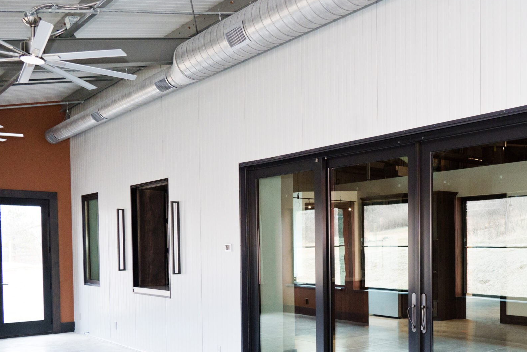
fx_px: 571
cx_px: 363
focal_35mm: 39
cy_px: 271
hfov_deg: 48.5
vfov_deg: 33.5
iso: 400
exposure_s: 1/200
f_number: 4
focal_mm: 24
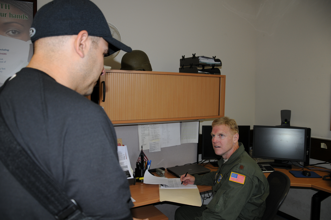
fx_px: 248
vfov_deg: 47.8
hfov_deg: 67.4
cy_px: 110
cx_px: 166
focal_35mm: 27
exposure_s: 1/60
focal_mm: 18
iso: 200
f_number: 3.5
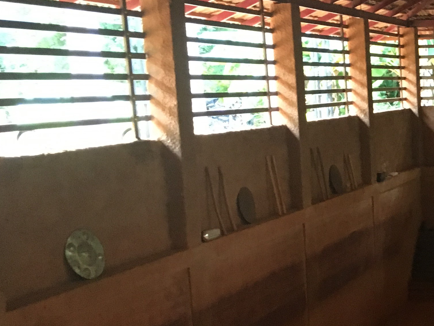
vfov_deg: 24.8
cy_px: 131
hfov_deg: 30.8
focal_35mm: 59
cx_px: 410
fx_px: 740
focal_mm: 4.15
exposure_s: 1/17
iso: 200
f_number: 2.2
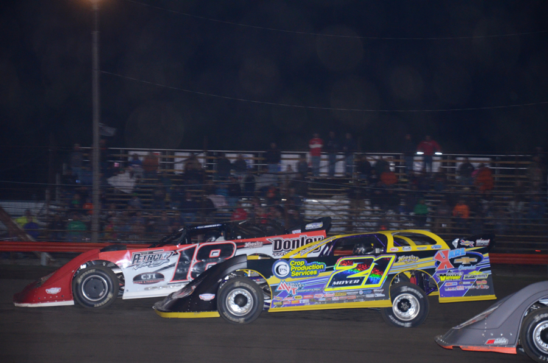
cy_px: 182
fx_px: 1937
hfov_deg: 16.1
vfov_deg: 10.7
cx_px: 274
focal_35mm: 128
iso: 2000
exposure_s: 1/250
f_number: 5.6
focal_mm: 85
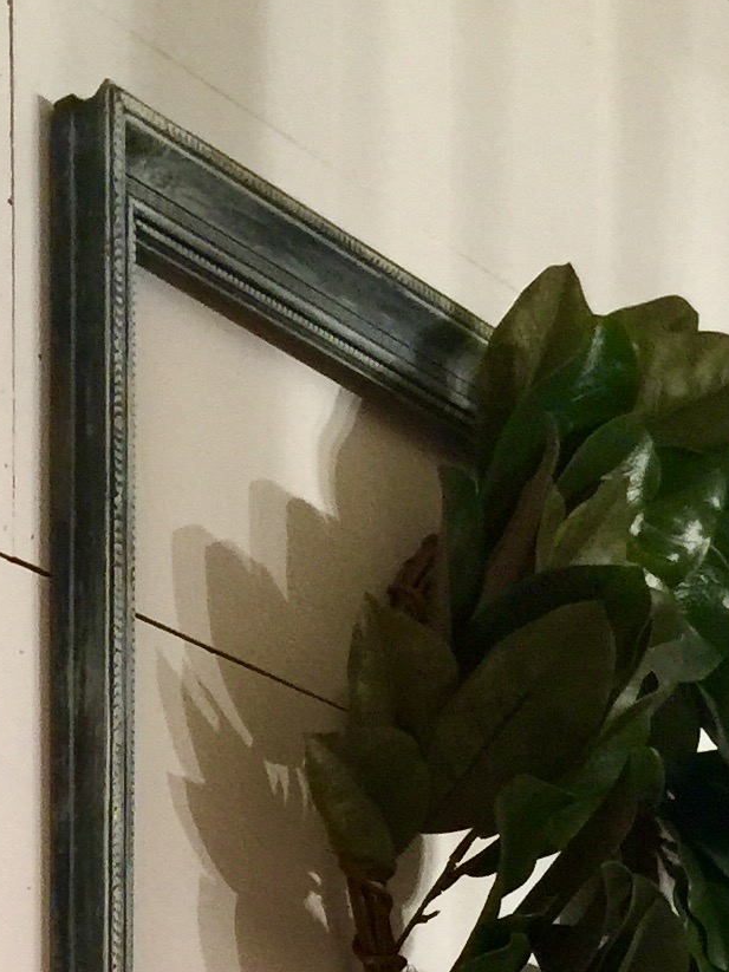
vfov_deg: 14.8
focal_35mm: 115
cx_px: -442
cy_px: 1785
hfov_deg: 12.1
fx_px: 3230
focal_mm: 4.15
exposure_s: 1/15
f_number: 2.2
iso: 64
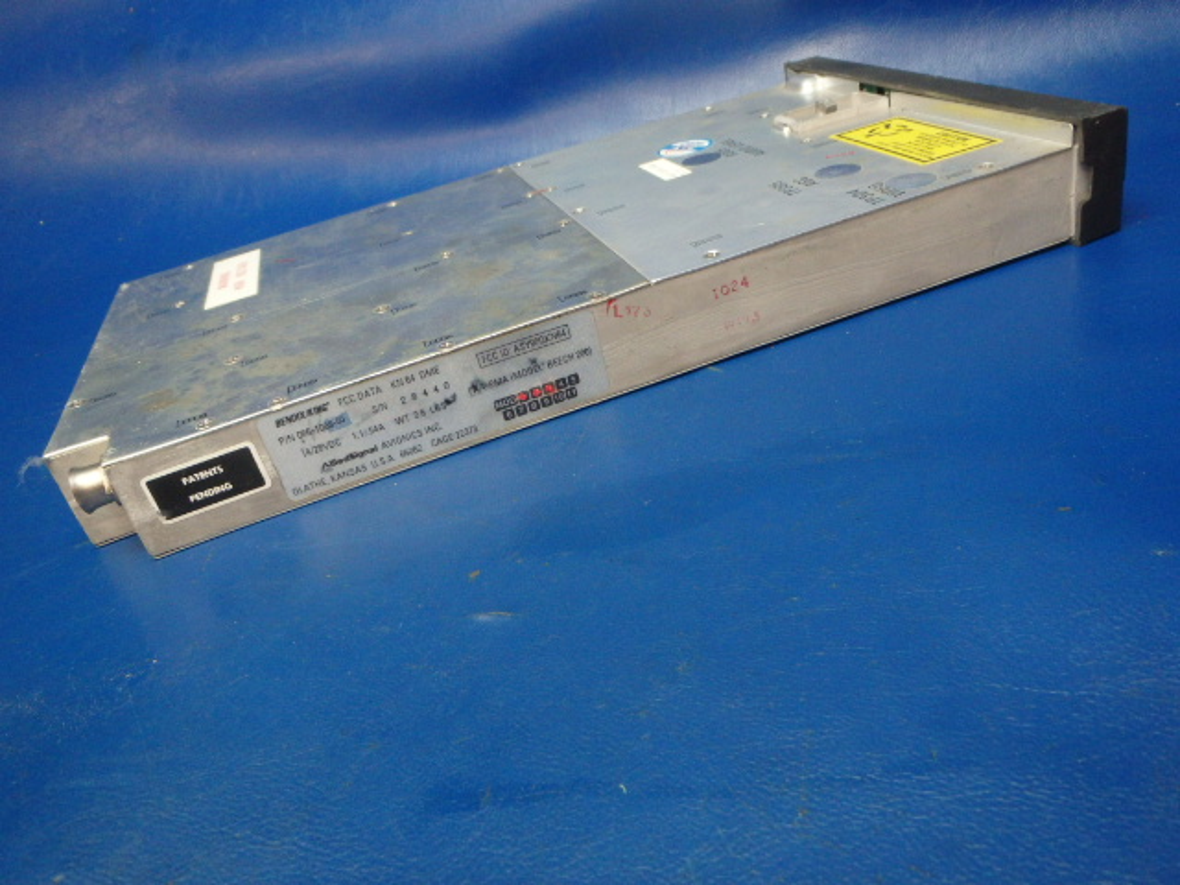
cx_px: 590
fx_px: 954
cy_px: 442
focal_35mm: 28
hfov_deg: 63.4
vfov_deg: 49.7
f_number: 3.9
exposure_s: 1/30
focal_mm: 5
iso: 500
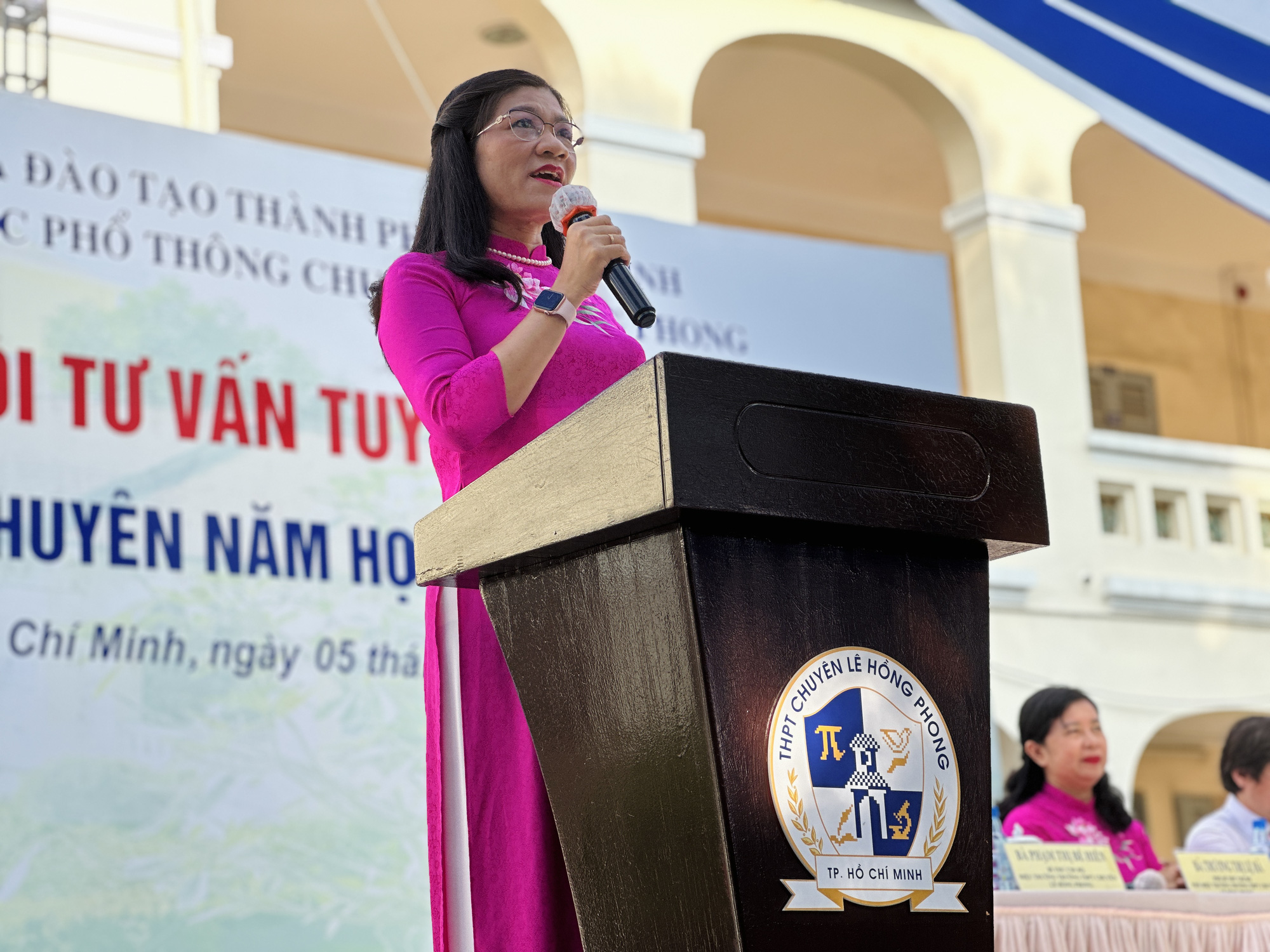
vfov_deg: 19.1
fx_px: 2825
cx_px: 635
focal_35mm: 77
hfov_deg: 25.3
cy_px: 476
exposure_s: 1/121
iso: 25
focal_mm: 9
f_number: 2.8
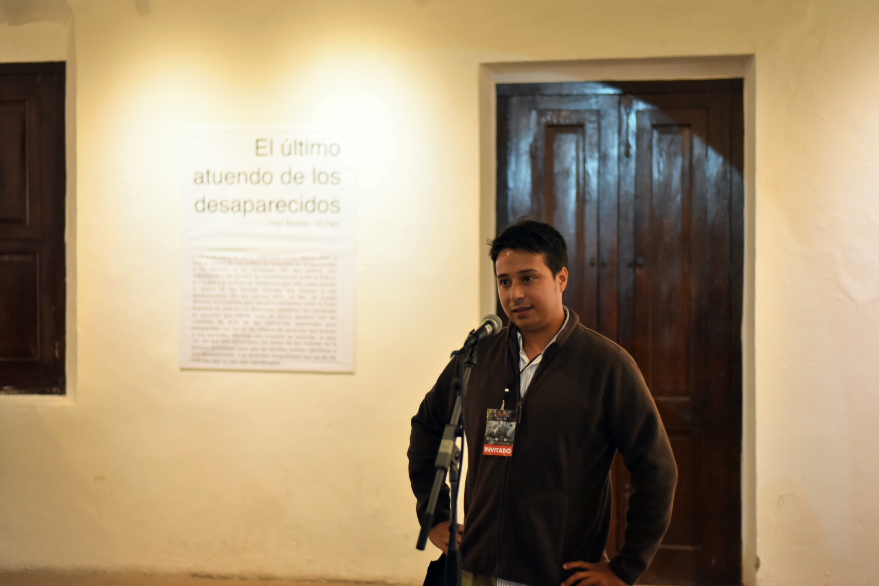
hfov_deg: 36.9
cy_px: 285
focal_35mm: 54
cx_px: 432
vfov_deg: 25.1
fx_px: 1318
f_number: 1.8
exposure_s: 1/200
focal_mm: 50
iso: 2000
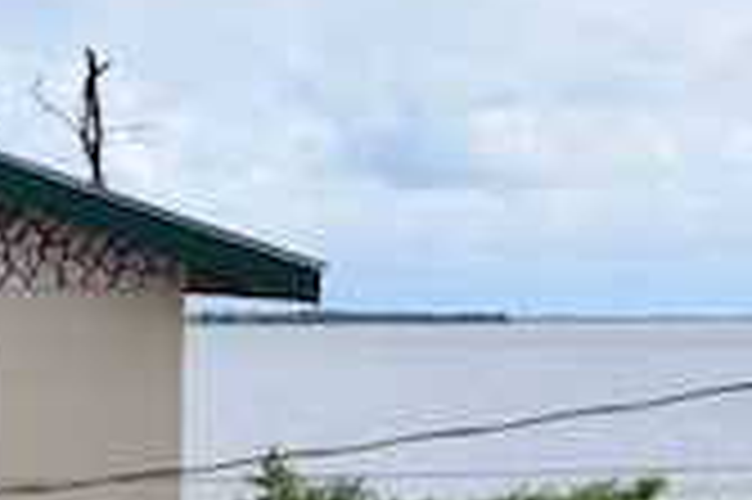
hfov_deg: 10.1
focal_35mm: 178
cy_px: 640
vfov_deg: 7.6
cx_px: -1038
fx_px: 3715
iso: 200
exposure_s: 1/400
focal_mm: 22
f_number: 10
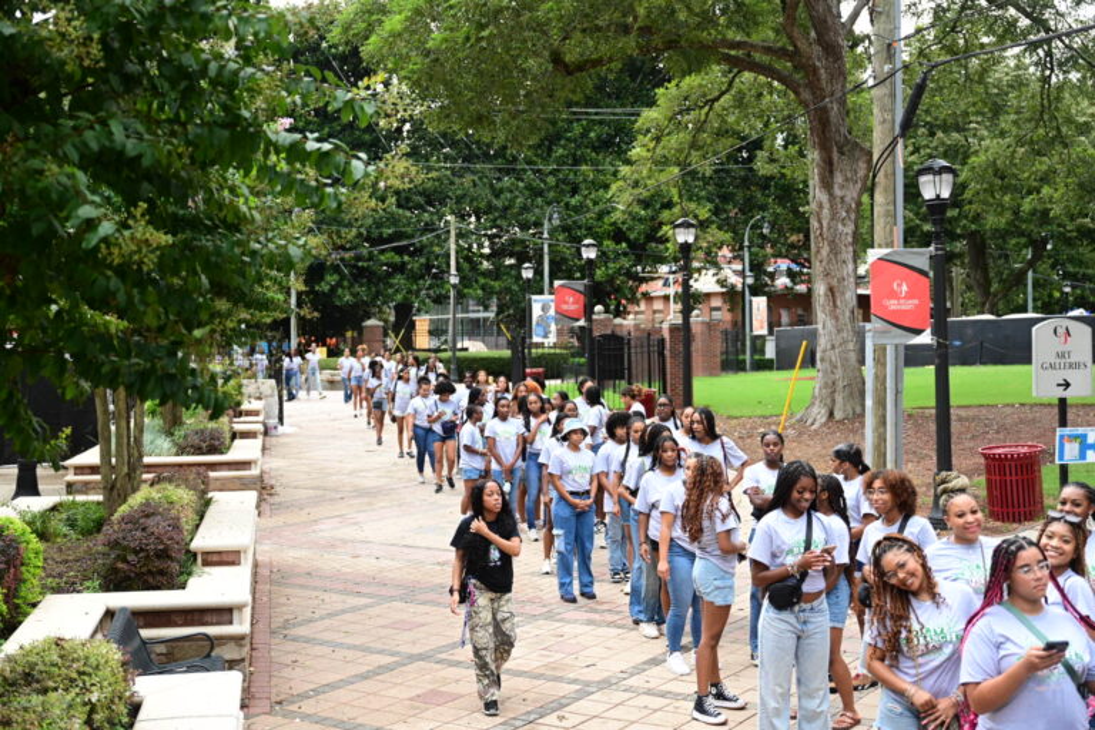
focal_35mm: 45
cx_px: 548
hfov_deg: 43.6
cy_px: 365
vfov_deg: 29.9
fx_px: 1369
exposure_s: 1/800
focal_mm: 45
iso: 1600
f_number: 3.2
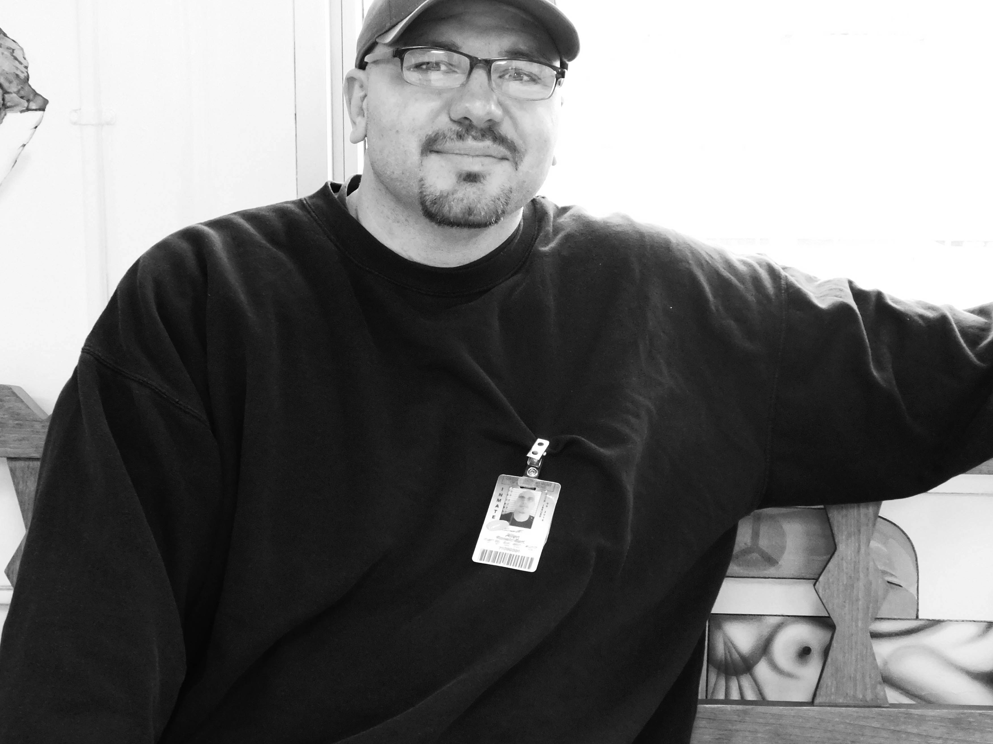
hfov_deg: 32.7
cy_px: 395
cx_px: 552
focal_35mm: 59
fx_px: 1692
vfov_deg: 24.8
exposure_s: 1/20
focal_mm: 8
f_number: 3.7
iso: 400
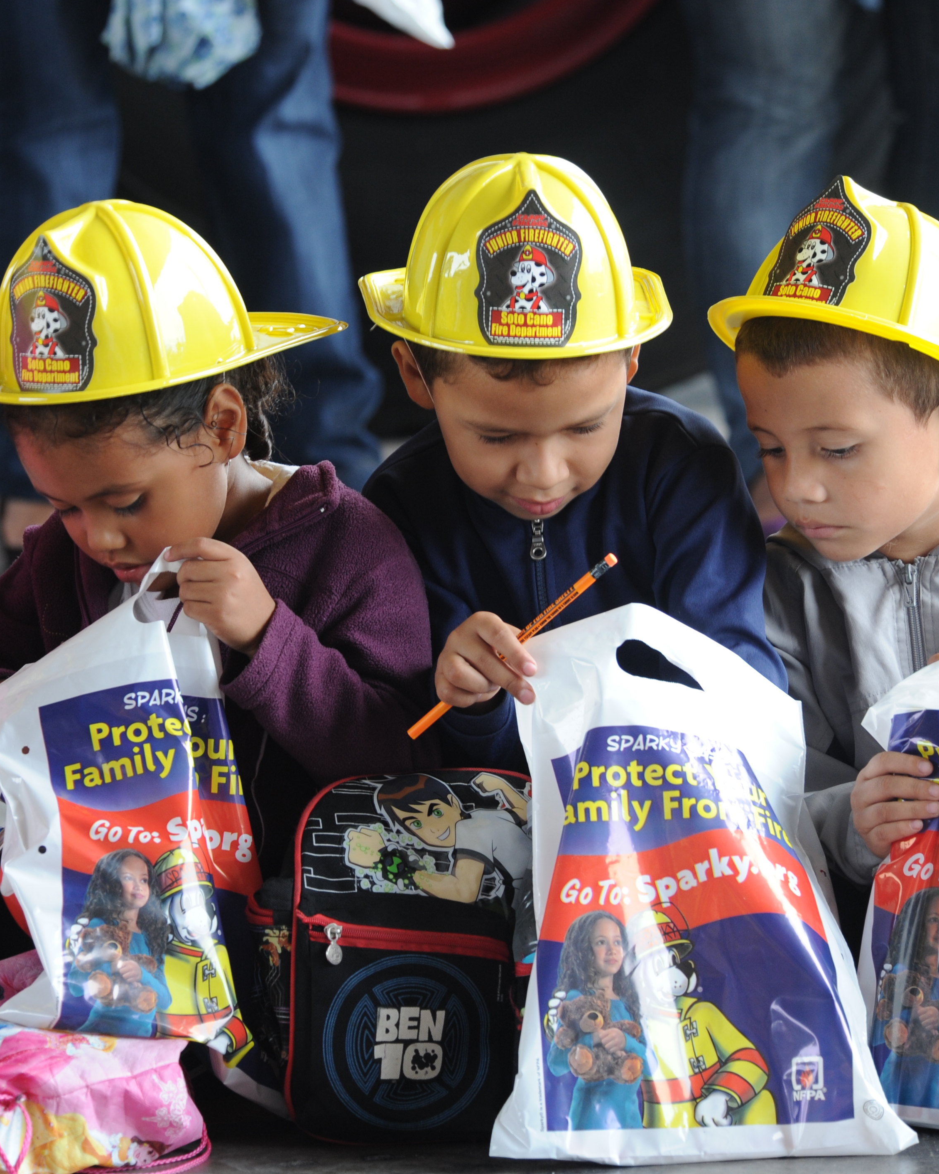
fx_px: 11776
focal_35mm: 339
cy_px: 587
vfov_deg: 5.7
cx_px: 411
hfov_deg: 4.6
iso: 800
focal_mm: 240
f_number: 6.3
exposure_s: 1/160
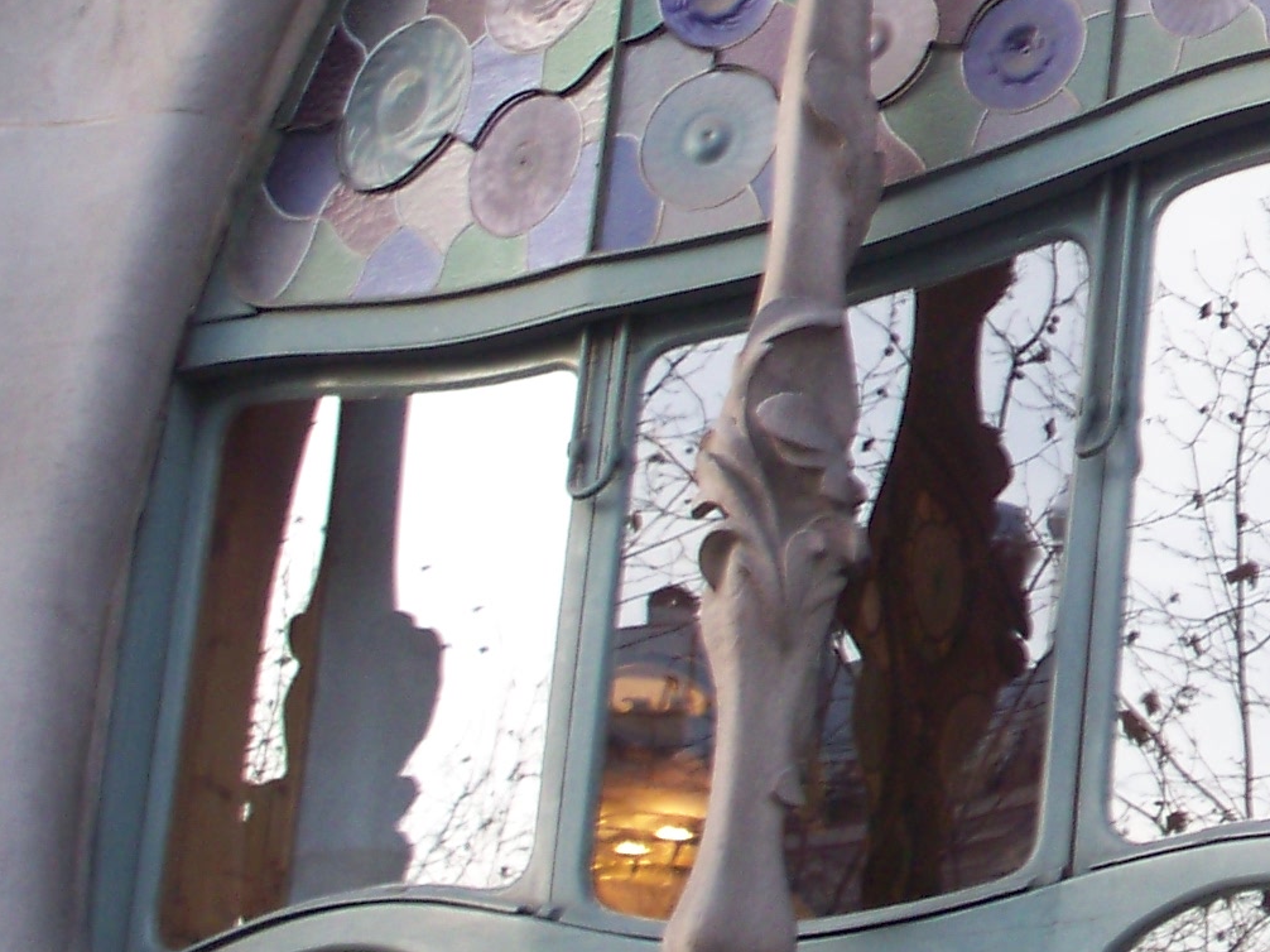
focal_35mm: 199
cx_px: 1674
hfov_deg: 9.7
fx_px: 7299
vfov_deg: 7.4
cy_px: 154
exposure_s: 1/30
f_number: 2.9
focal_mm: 9.86
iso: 80
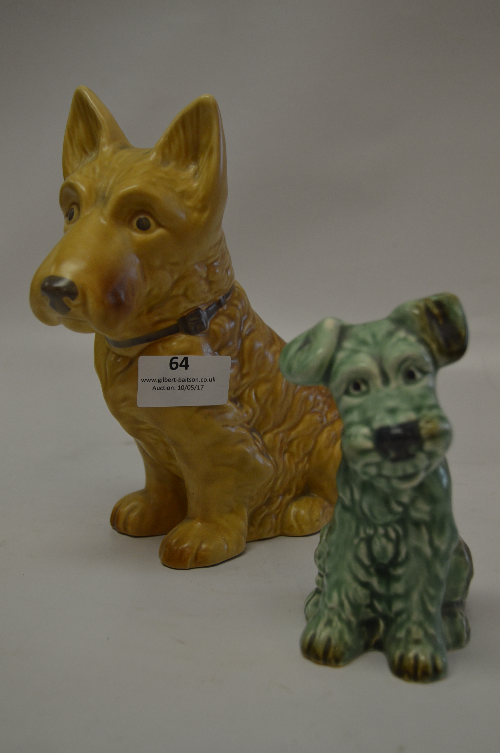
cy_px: 376
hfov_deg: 29.8
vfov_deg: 43.6
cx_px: 250
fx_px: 939
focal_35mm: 45
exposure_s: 1/60
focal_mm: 30
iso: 500
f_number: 4.2
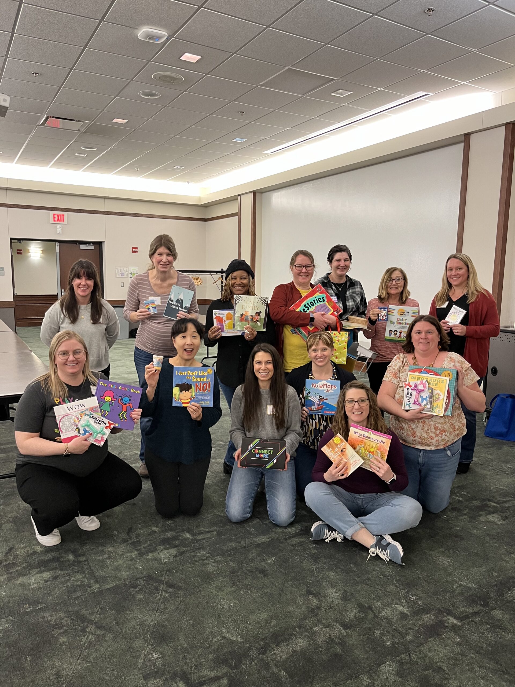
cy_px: 344
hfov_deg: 53.1
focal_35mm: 26
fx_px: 516
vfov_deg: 67.3
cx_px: 258
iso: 250
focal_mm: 5.1
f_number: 1.6
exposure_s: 1/60
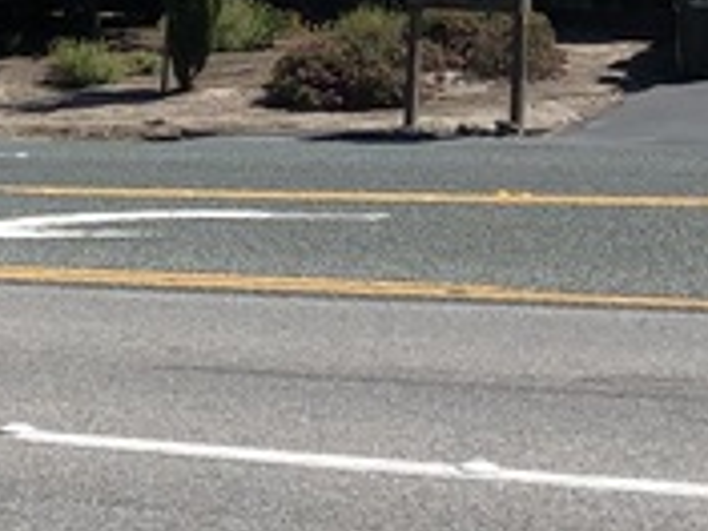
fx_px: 3334
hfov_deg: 11.0
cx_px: -728
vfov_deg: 9.1
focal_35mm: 163
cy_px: 52
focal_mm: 4
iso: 20
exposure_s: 1/1779
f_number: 1.8
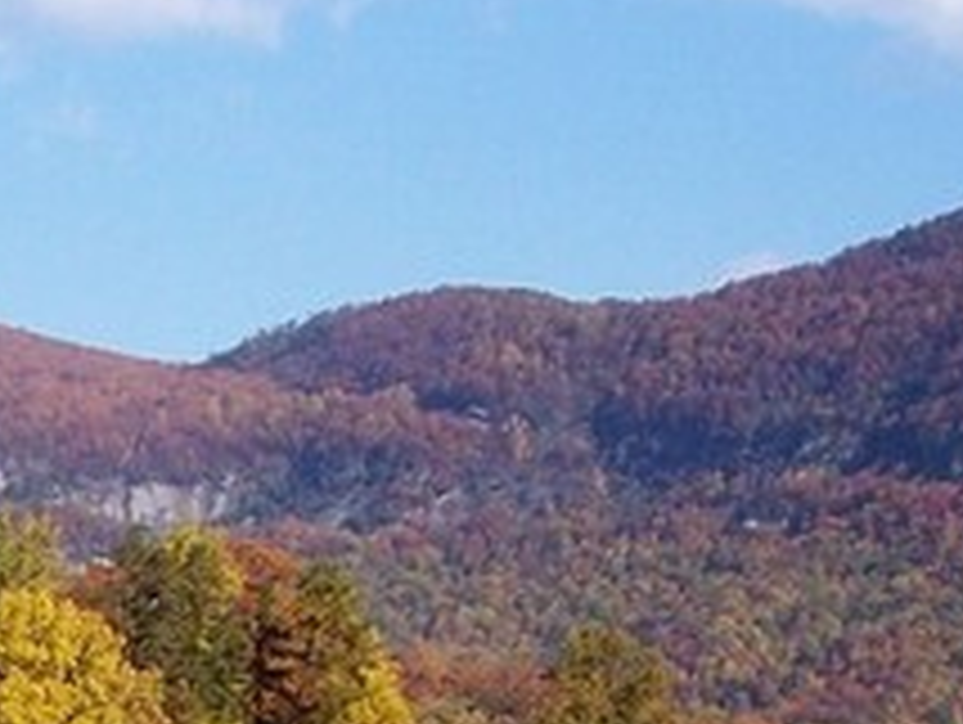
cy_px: 1050
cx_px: -650
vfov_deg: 9.3
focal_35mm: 156
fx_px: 4345
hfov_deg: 11.9
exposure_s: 1/750
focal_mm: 8
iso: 100
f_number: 4
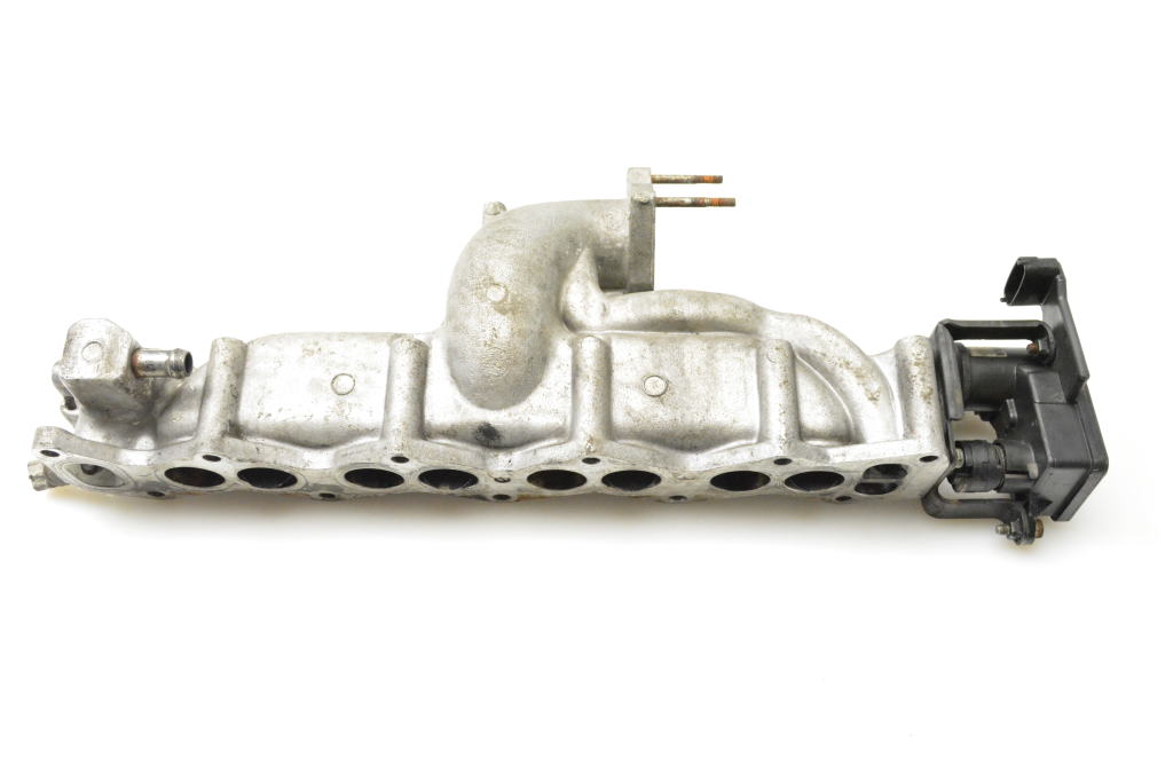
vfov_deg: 36.8
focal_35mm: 36
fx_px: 1173
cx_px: 586
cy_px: 390
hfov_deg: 53.1
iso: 6400
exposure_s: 1/250
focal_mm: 24
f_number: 8
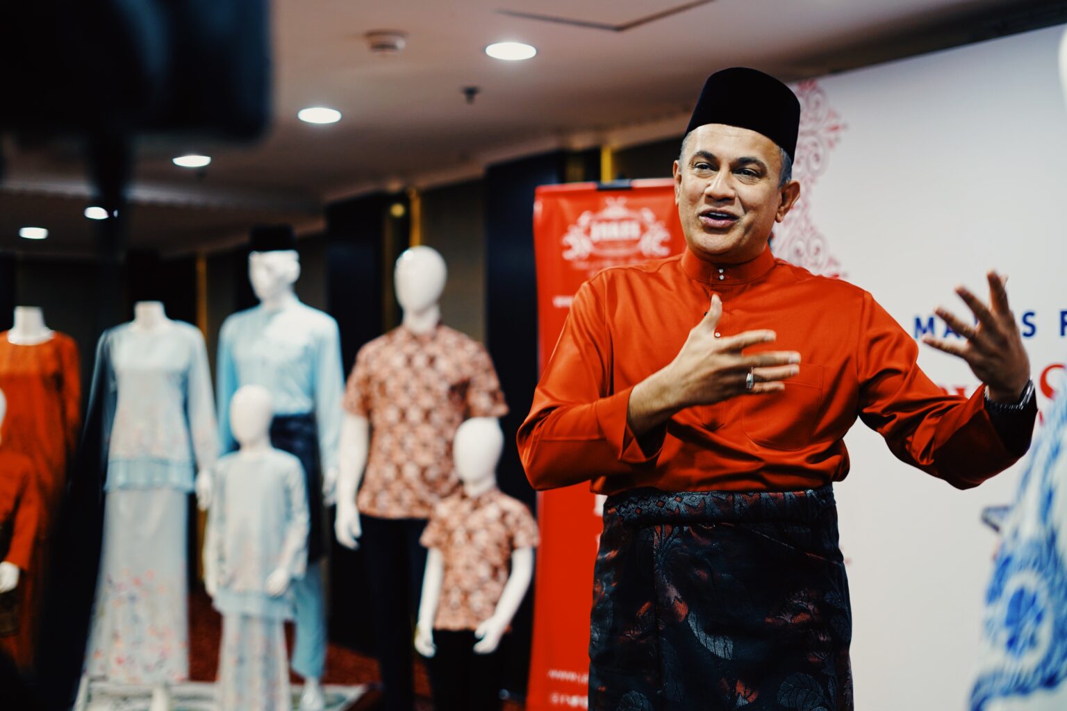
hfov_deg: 39.6
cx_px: 534
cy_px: 356
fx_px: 1482
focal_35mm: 50
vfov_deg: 27.0
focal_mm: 50
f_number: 2
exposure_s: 1/125
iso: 500
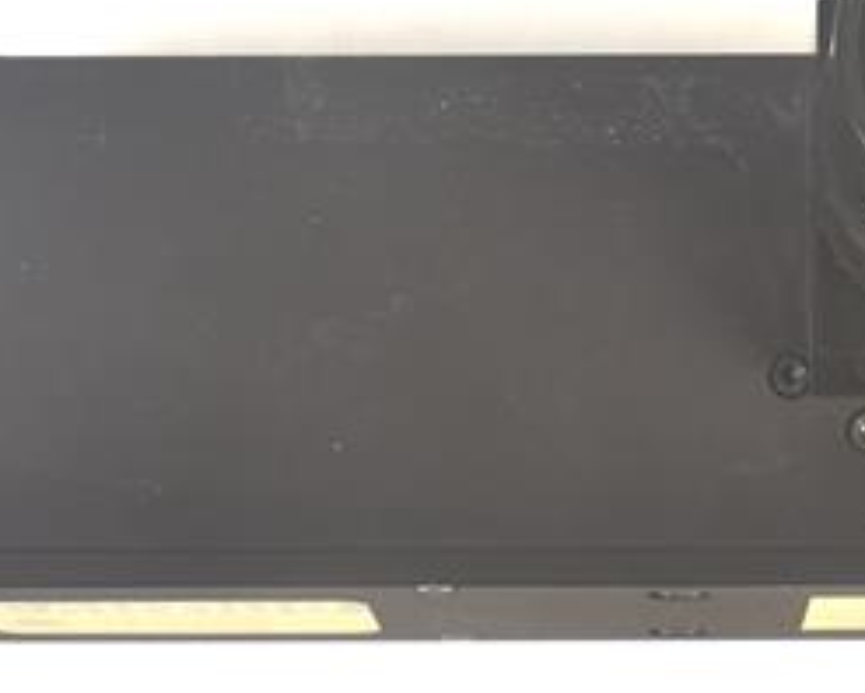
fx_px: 2540
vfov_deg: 15.5
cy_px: 200
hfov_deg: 19.3
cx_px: 539
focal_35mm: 99
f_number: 13
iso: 200
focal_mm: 29
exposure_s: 1/200
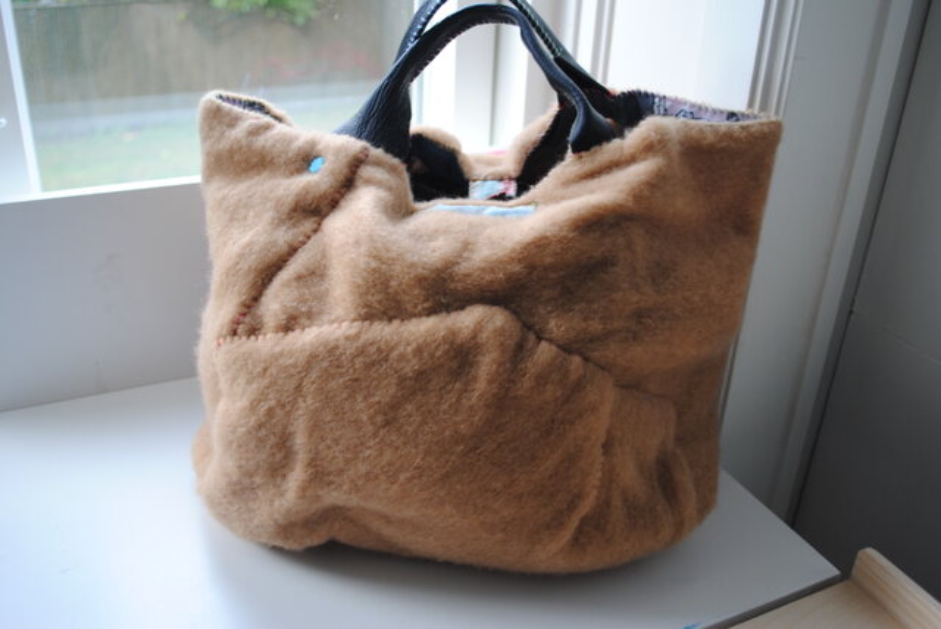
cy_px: 314
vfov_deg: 36.9
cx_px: 470
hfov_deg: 53.1
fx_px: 942
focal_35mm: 36
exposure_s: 1/50
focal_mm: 24
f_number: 4
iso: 200
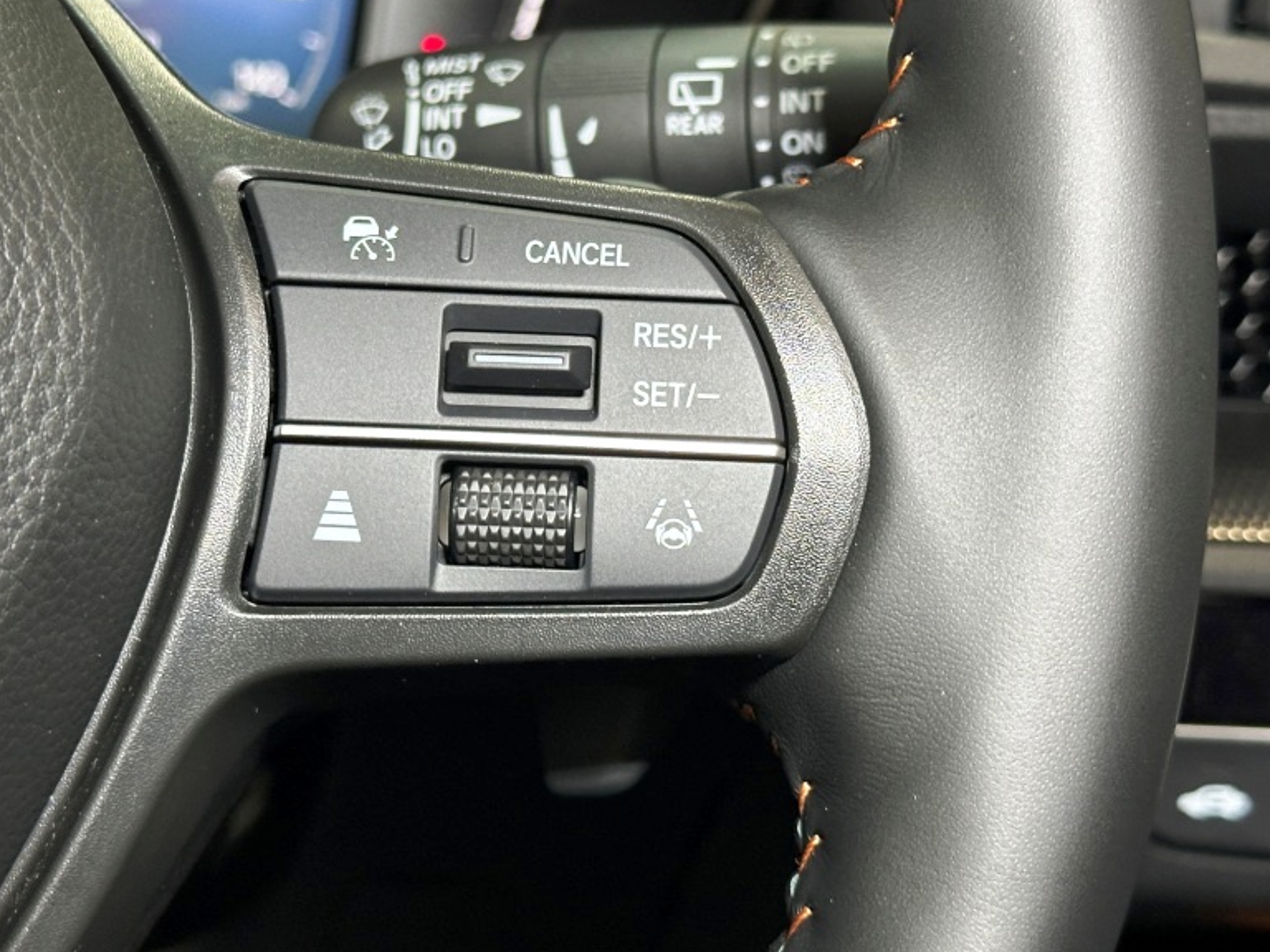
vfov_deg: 22.9
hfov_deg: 30.2
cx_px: 541
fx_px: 2348
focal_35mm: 64
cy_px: 403
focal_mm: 6.86
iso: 320
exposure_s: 1/40
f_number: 1.78
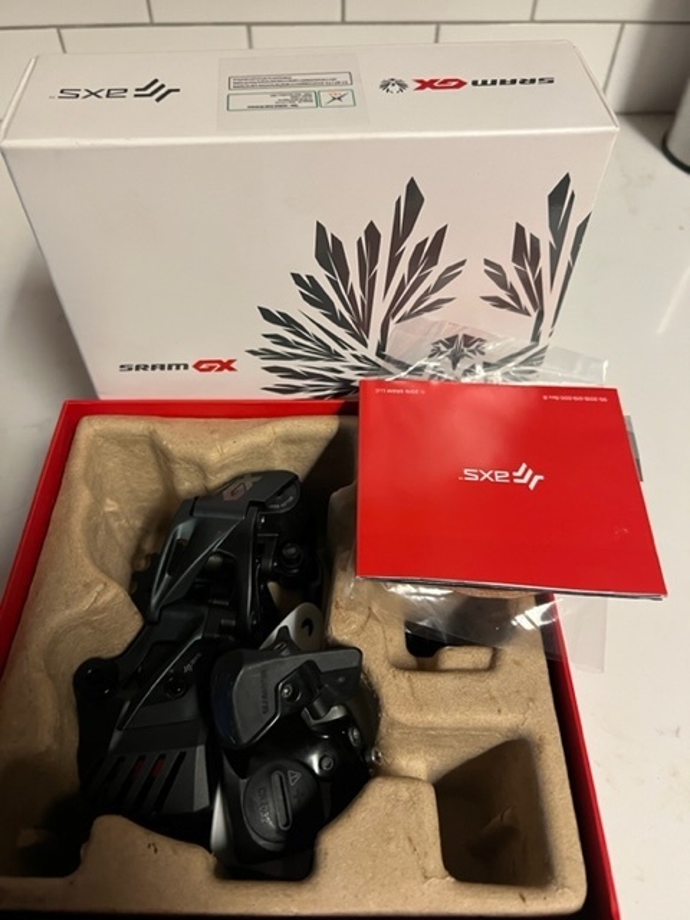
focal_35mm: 26
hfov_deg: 53.1
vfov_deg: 67.3
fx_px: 691
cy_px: 460
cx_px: 345
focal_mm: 5.7
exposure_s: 1/60
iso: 500
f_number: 1.5
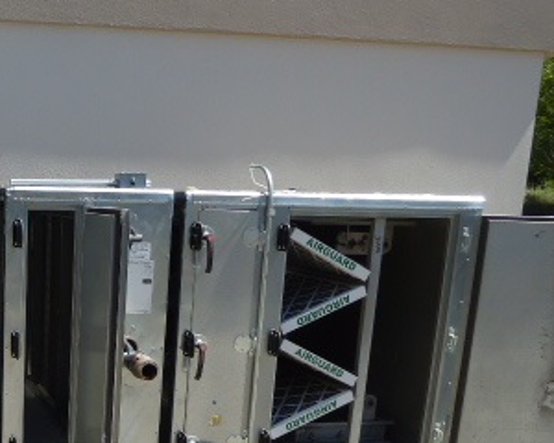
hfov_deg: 33.5
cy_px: 404
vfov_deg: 28.0
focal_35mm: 52
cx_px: 28
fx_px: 853
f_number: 3.3
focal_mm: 4.3
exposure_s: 1/800
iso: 80
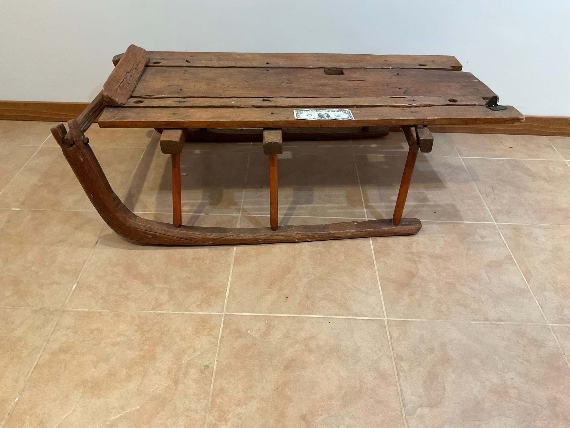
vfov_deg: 48.2
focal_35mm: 29
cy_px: 214
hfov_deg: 61.7
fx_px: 478
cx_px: 285
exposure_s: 1/60
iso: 125
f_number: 1.8
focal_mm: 3
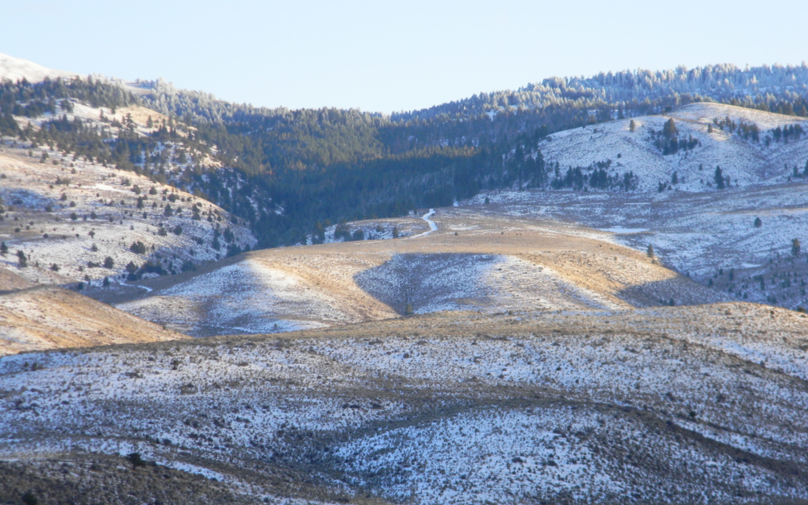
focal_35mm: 195
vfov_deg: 6.7
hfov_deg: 10.7
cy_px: 281
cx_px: 406
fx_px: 4294
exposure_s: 1/140
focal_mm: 33.1
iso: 80
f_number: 5.2
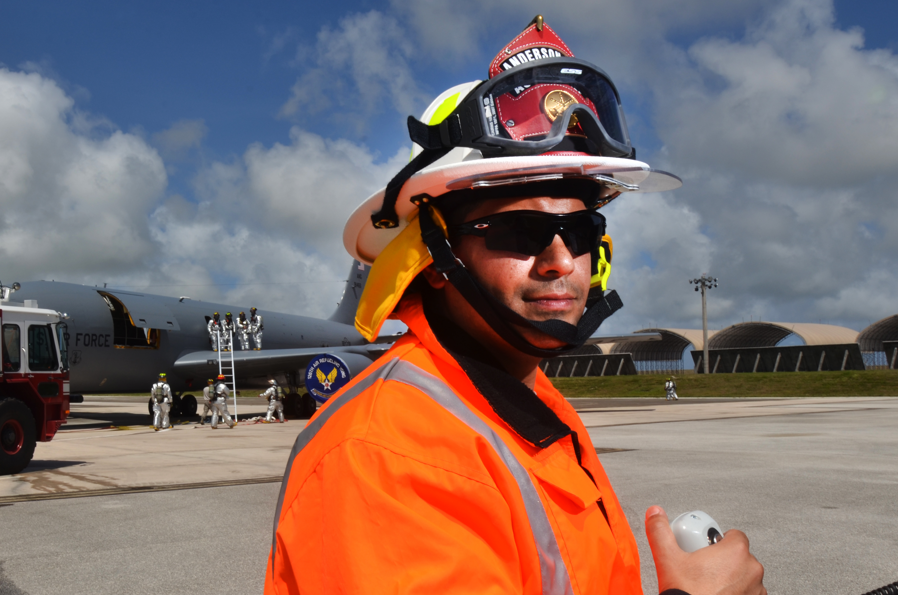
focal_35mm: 34
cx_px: 350
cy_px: 364
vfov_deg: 38.5
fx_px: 846
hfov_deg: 55.4
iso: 100
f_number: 22
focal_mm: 18
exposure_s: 1/125
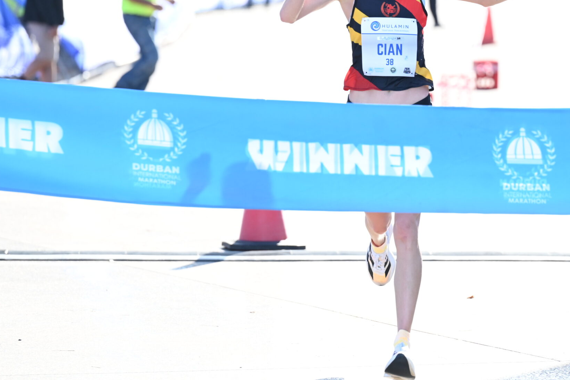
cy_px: 86
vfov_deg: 4.4
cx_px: 417
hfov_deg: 6.6
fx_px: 4925
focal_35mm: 311
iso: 500
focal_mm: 200
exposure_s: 1/1000
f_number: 4.5
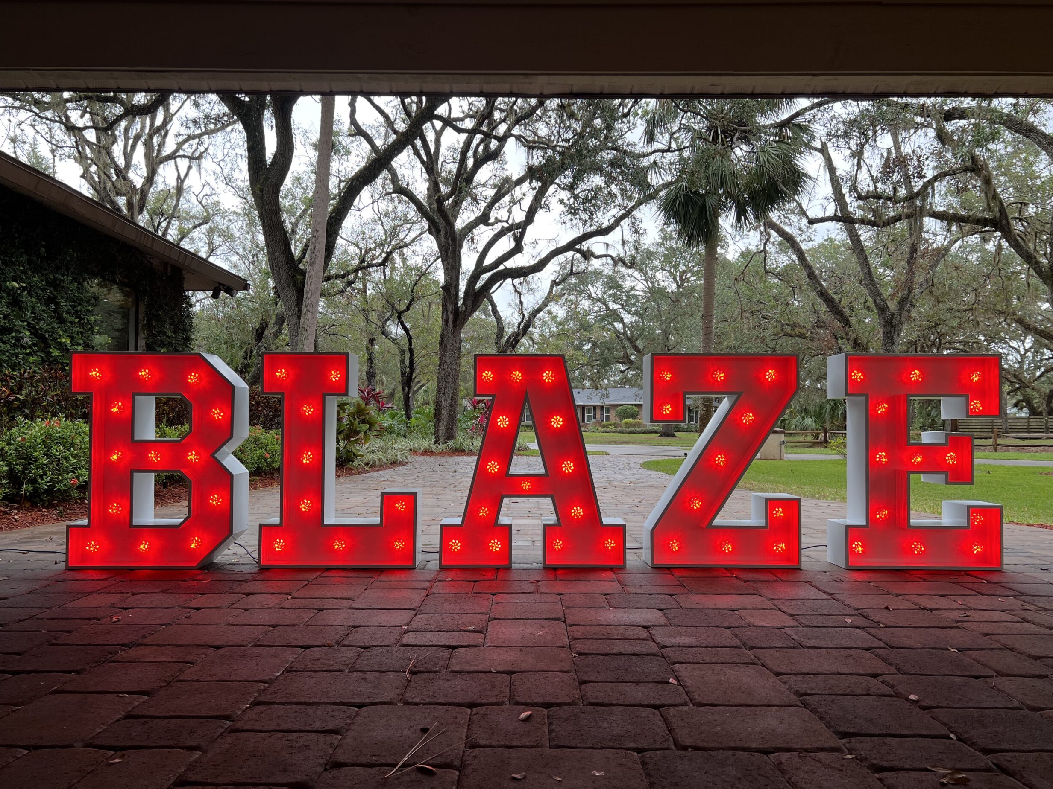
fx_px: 821
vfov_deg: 51.4
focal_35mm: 27
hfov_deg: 65.3
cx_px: 524
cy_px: 406
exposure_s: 1/258
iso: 40
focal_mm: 5.7
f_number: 1.5
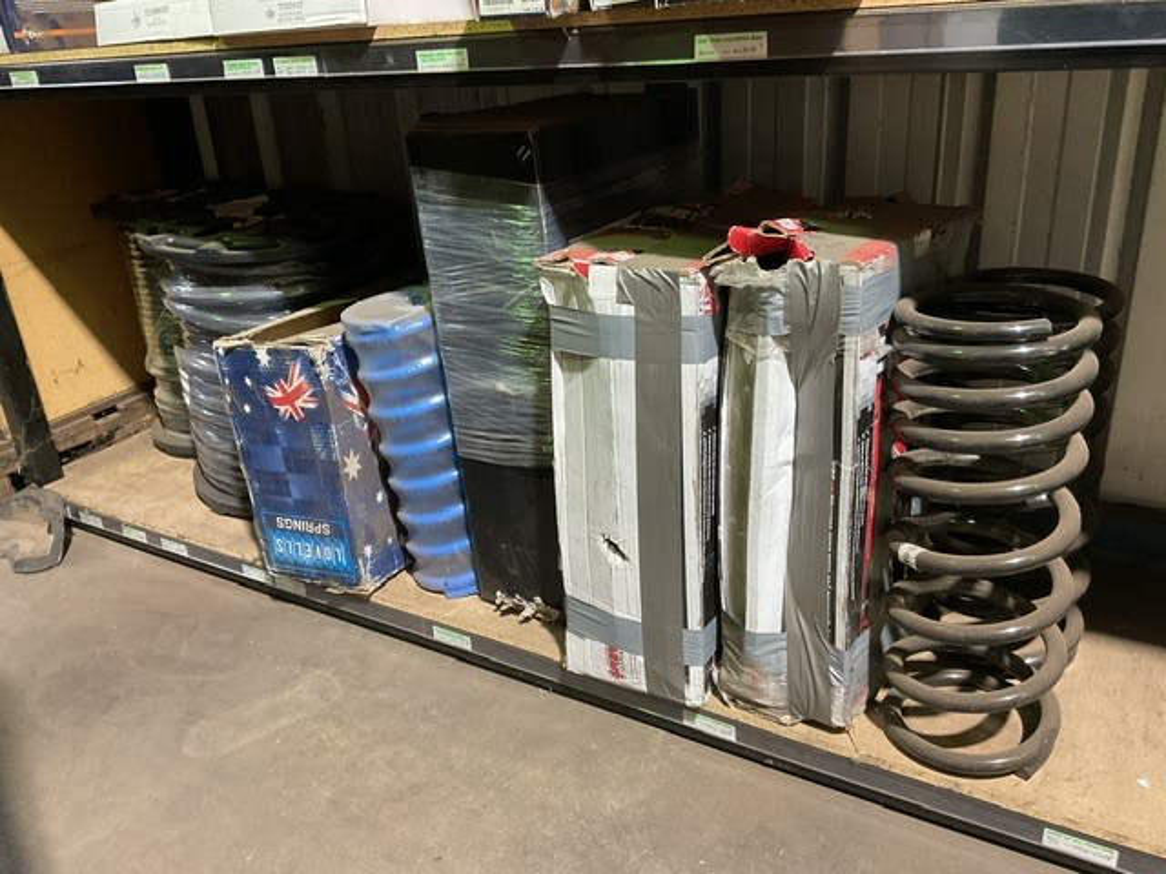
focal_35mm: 29
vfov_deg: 48.2
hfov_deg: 61.7
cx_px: 583
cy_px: 437
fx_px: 977
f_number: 1.8
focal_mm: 3
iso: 250
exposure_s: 1/33
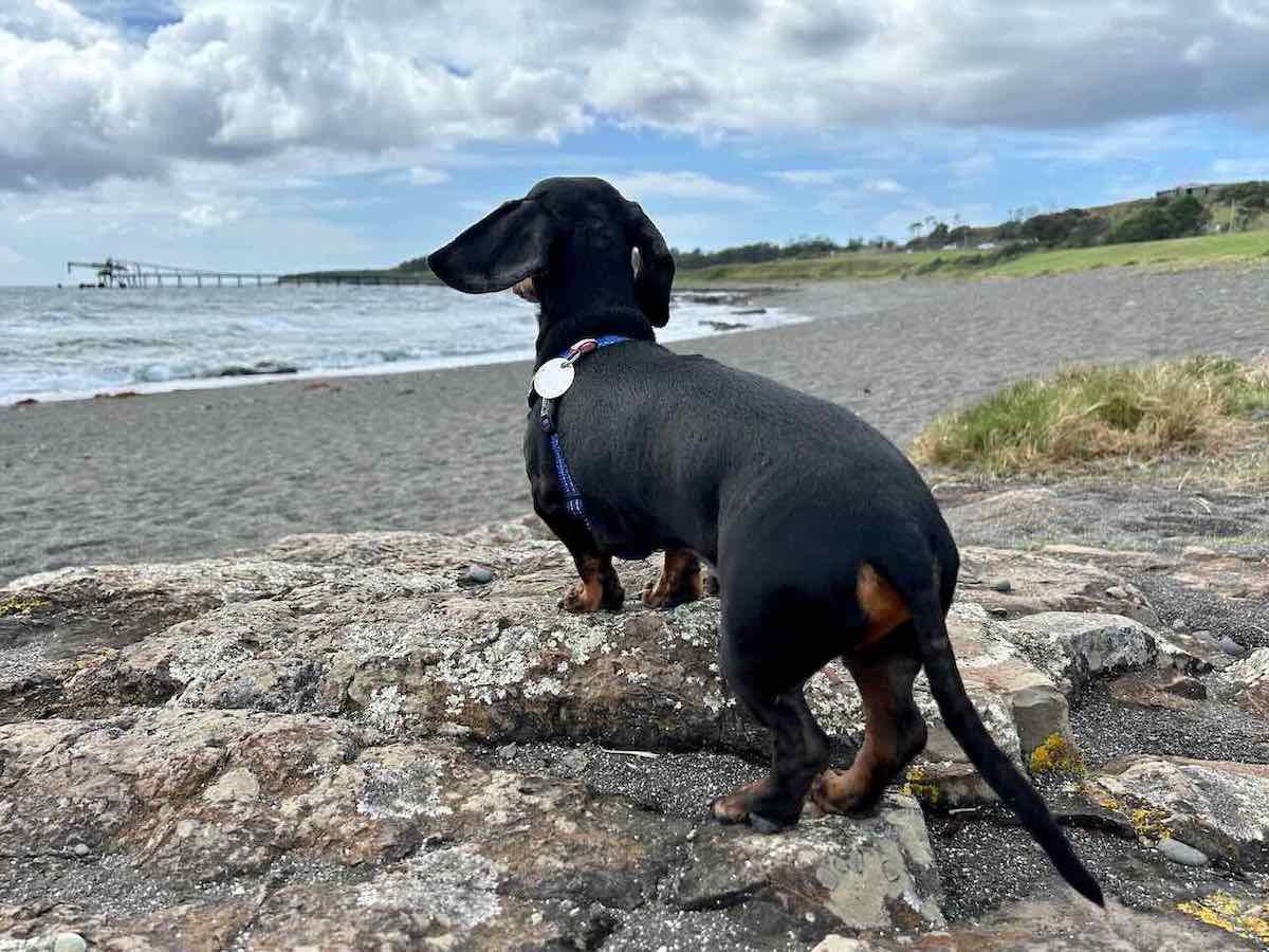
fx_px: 953
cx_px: 634
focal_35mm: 26
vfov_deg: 53.1
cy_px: 476
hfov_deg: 67.3
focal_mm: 5.7
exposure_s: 1/3571
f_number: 1.5
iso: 50
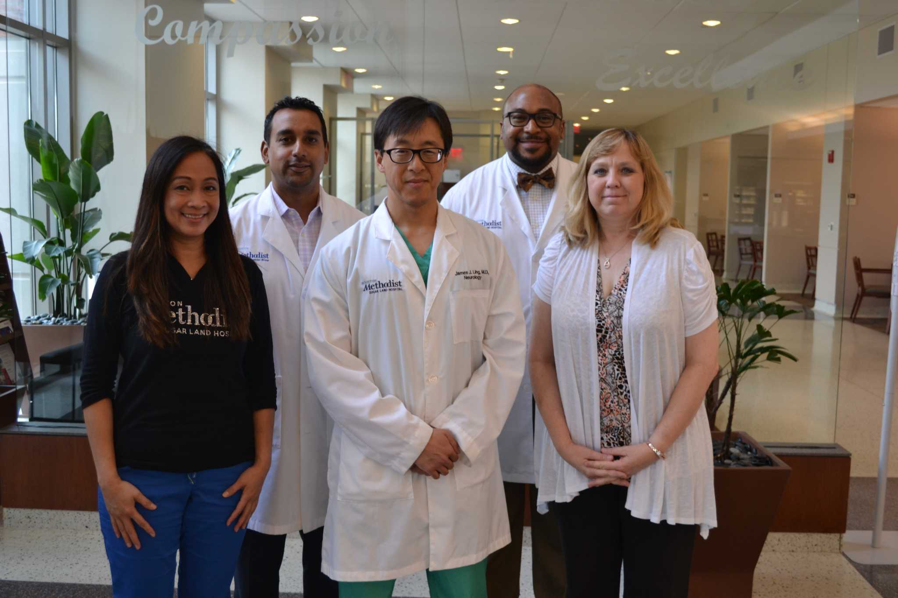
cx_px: 449
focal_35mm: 36
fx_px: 898
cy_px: 299
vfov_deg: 36.9
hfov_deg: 53.1
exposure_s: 1/50
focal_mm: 24
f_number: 4
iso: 400
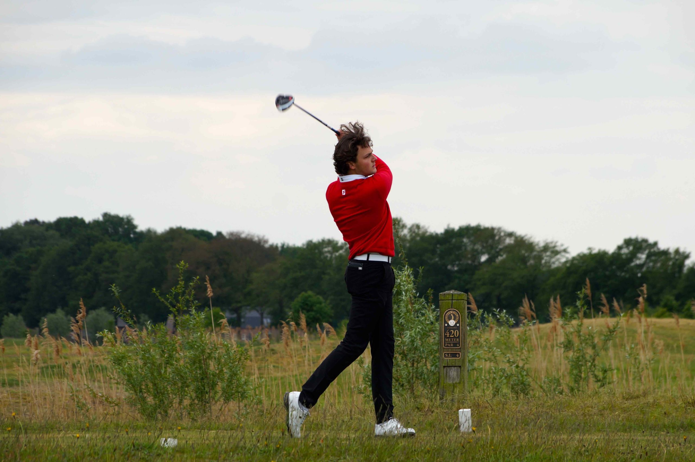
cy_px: 231
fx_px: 3760
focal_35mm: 195
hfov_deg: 10.6
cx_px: 348
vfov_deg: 7.0
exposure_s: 1/250
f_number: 6.3
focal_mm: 130
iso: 100
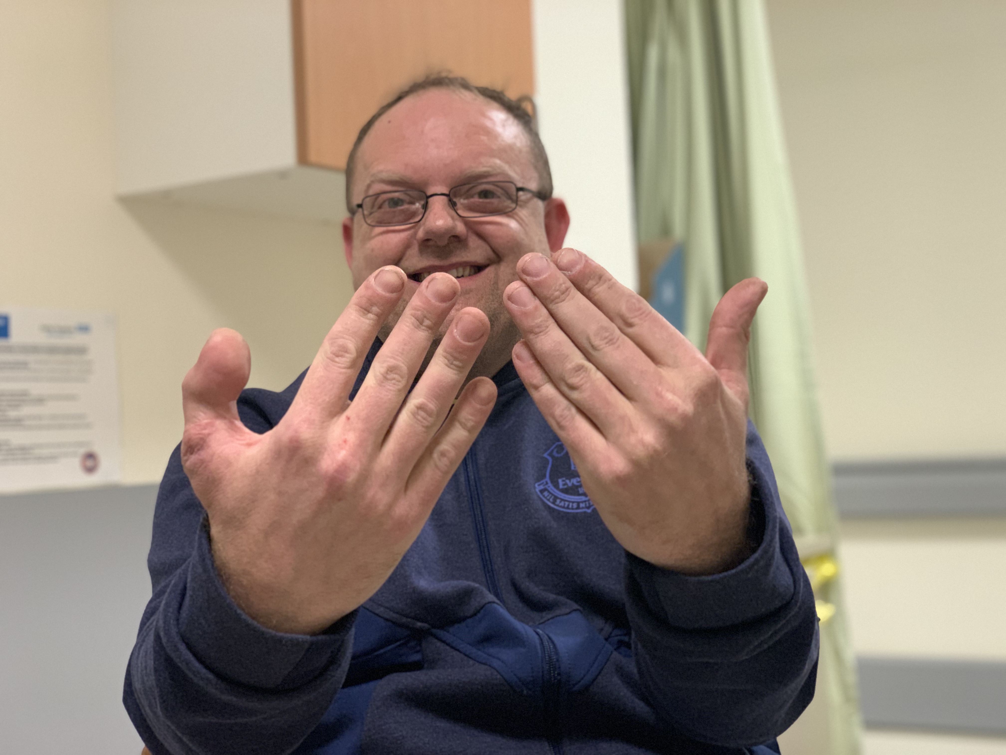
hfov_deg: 36.8
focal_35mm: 52
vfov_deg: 28.0
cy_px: 378
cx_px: 503
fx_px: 1511
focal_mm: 6
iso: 250
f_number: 2.4
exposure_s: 1/50
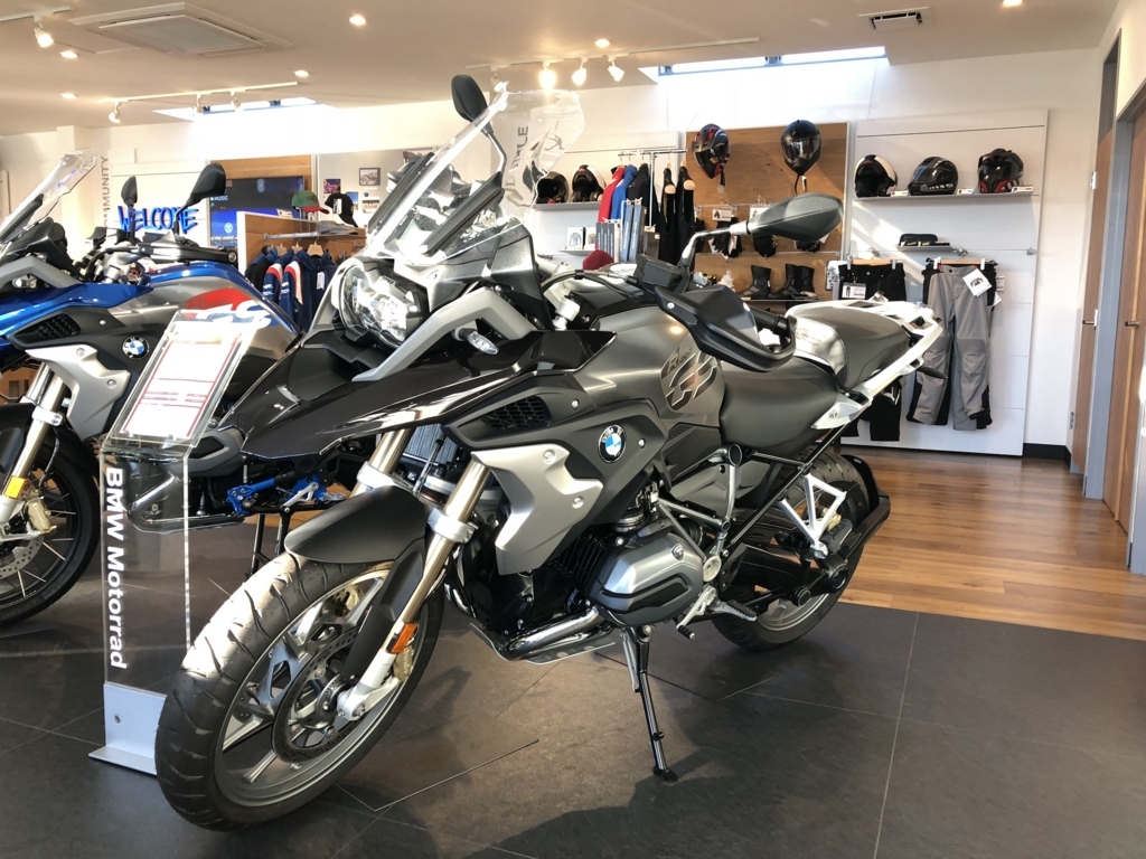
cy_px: 430
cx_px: 573
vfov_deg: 48.2
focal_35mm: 29
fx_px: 960
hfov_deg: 61.7
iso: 40
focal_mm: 3.99
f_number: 1.8
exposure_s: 1/20
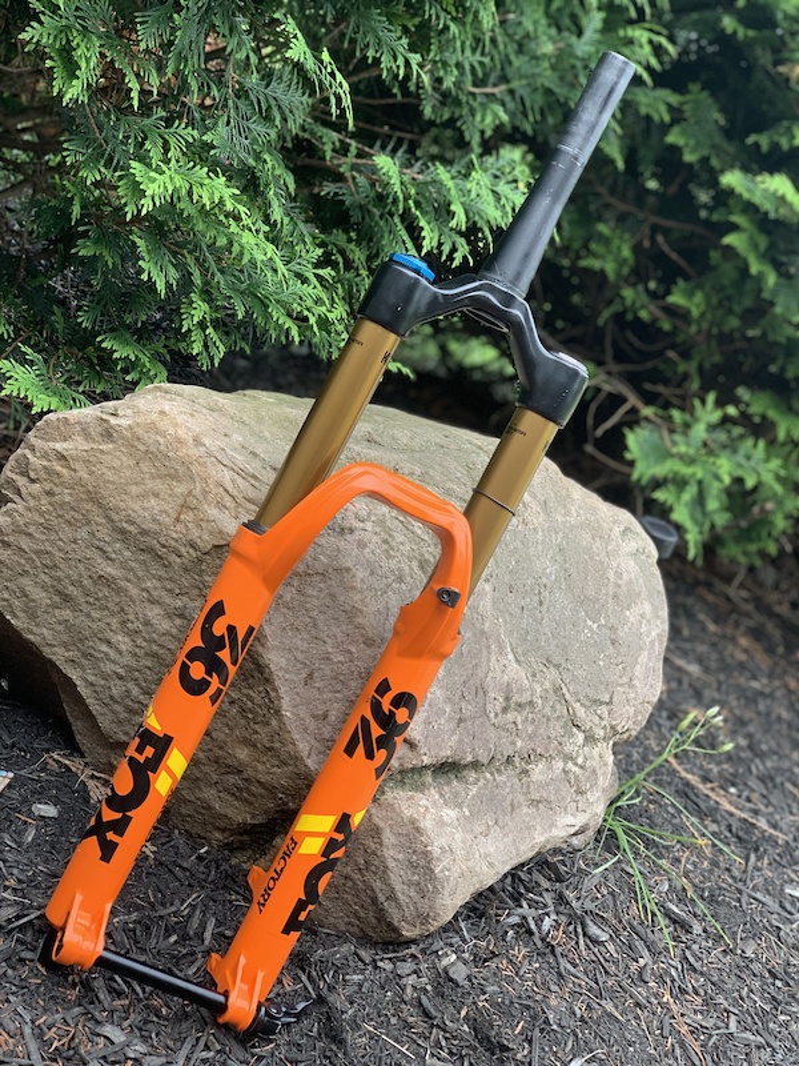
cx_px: 400
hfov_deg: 28.0
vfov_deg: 36.8
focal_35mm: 52
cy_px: 533
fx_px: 1600
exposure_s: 1/122
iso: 40
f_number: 2.4
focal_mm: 6
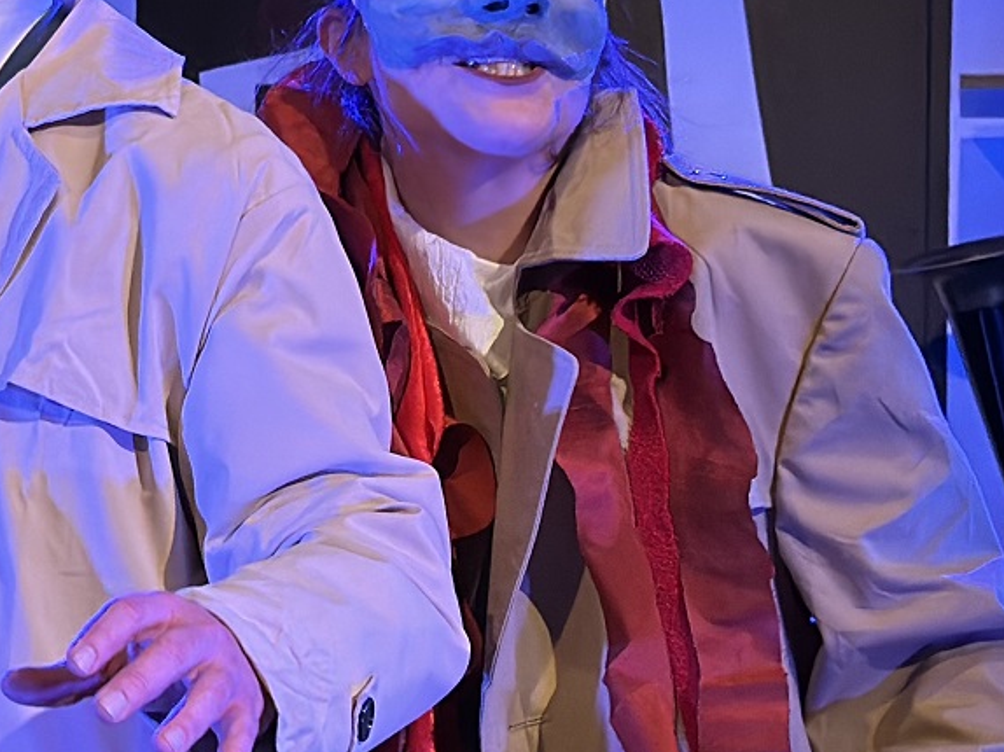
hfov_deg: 14.6
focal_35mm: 135
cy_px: 521
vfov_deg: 11.0
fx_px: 3914
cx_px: 251
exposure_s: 1/40
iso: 500
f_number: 1.78
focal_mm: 6.86
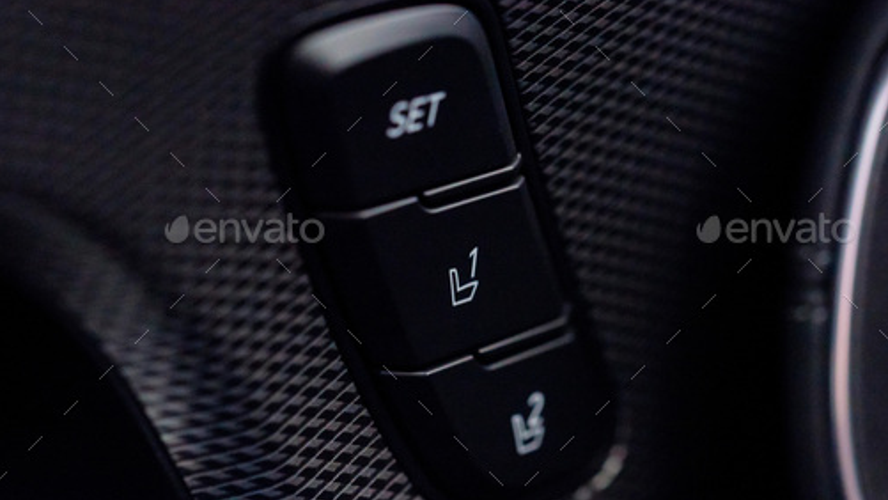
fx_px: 2614
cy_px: 314
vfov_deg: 10.9
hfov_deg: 19.3
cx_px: 505
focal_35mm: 111
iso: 1250
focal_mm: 90
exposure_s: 1/200
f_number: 5.6
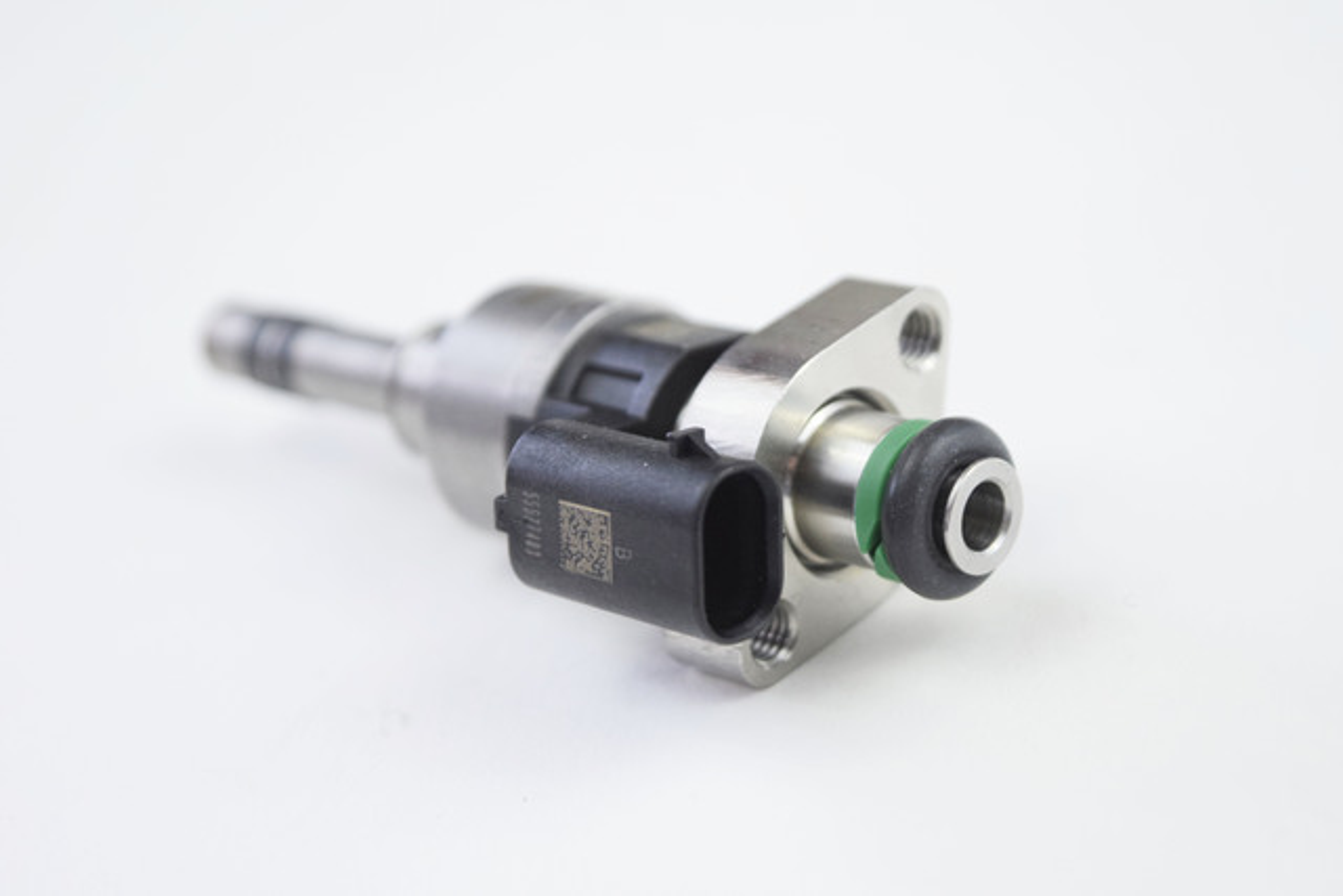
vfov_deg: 16.6
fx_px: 3078
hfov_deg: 24.6
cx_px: 672
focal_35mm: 82
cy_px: 448
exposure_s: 1/60
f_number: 5.6
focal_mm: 55
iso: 1600
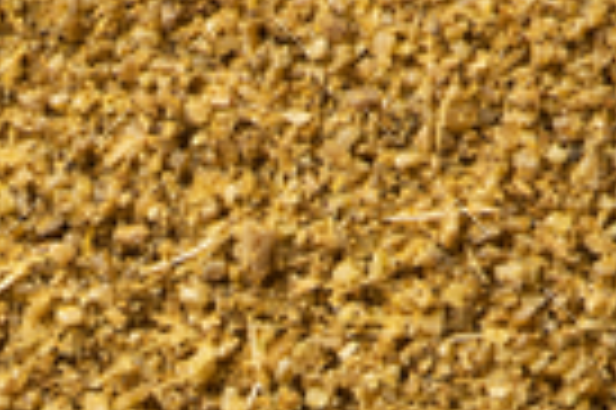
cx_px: 225
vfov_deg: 3.0
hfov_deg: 4.6
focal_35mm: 453
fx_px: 7742
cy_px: 876
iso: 125
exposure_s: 1/125
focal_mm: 105
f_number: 13
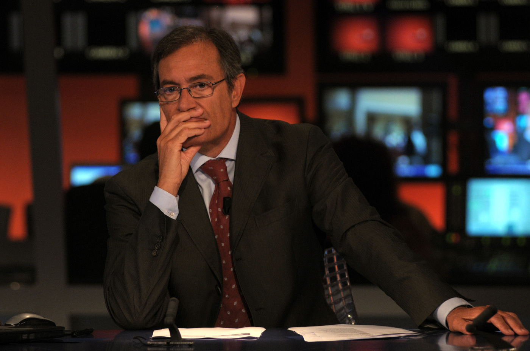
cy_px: 176
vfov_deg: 6.3
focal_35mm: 218
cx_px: 265
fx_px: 3197
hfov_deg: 9.5
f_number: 3.2
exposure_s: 1/100
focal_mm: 145
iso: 500
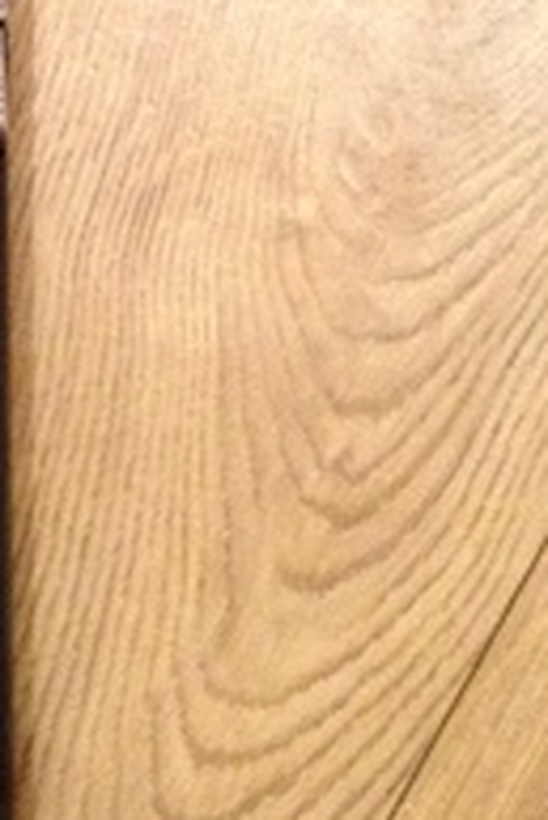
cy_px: -484
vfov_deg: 12.7
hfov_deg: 8.8
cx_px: -331
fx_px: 3441
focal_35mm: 151
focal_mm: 4.28
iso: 400
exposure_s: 1/15
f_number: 2.4
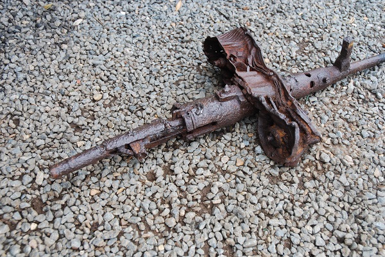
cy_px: 128
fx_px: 401
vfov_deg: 35.5
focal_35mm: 38
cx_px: 192
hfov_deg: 51.3
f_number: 5.6
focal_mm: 25
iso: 200
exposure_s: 1/125
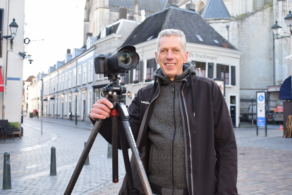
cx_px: 146
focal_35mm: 40
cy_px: 98
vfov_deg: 33.1
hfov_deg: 47.9
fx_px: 329
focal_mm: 27
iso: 400
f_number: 5.6
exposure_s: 1/125
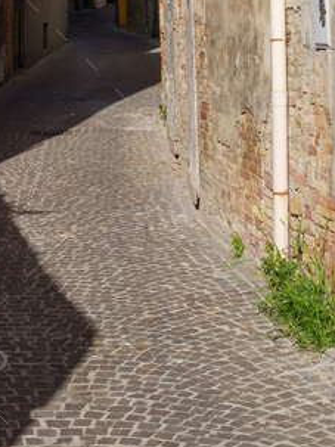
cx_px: 158
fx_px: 1304
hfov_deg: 14.6
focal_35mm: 101
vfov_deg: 18.4
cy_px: -94
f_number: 8
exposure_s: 1/250
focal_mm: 36
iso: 100
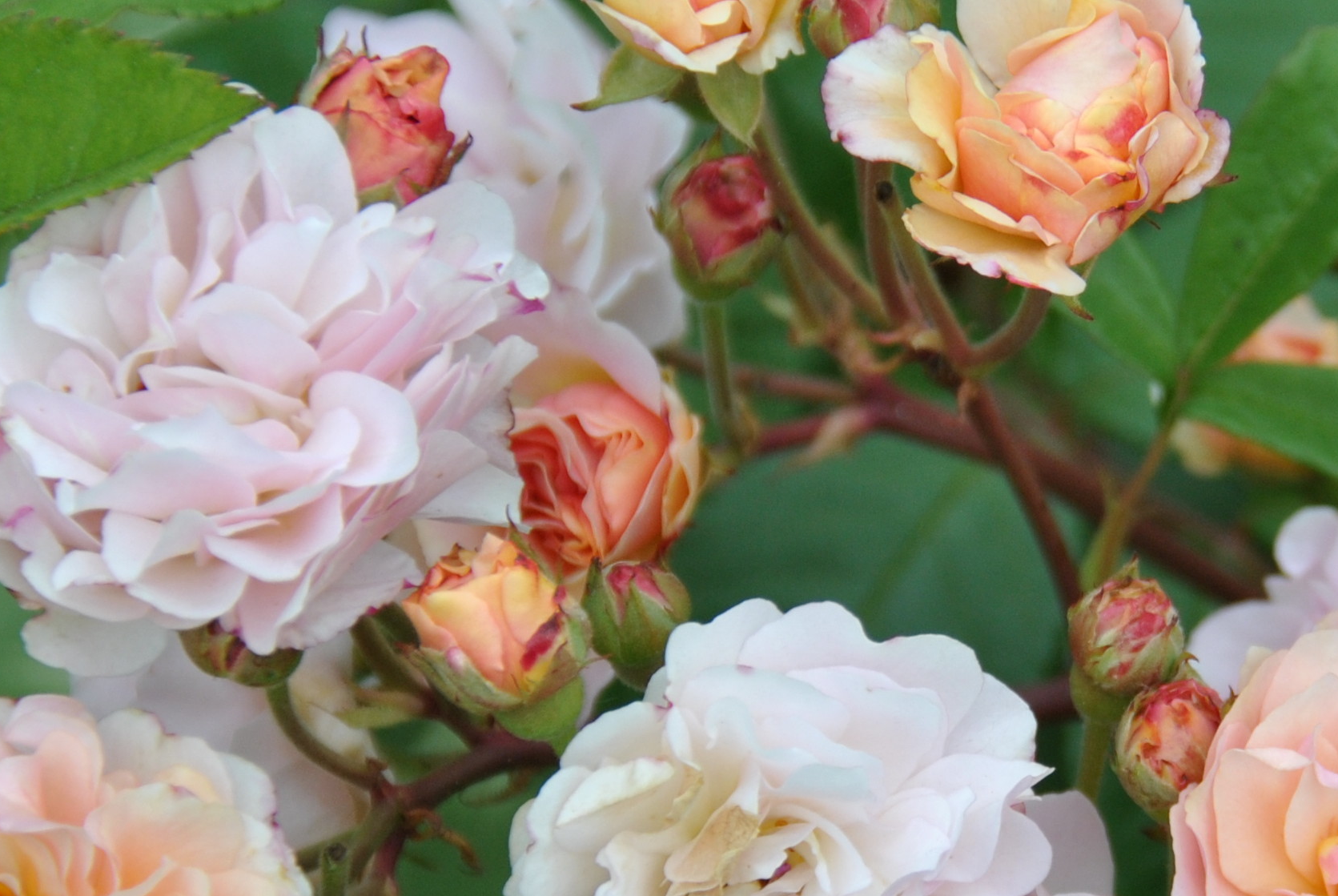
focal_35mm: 278
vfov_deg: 5.0
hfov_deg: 7.4
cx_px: 1180
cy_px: 628
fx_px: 10346
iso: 200
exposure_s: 1/500
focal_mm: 80
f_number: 5.6
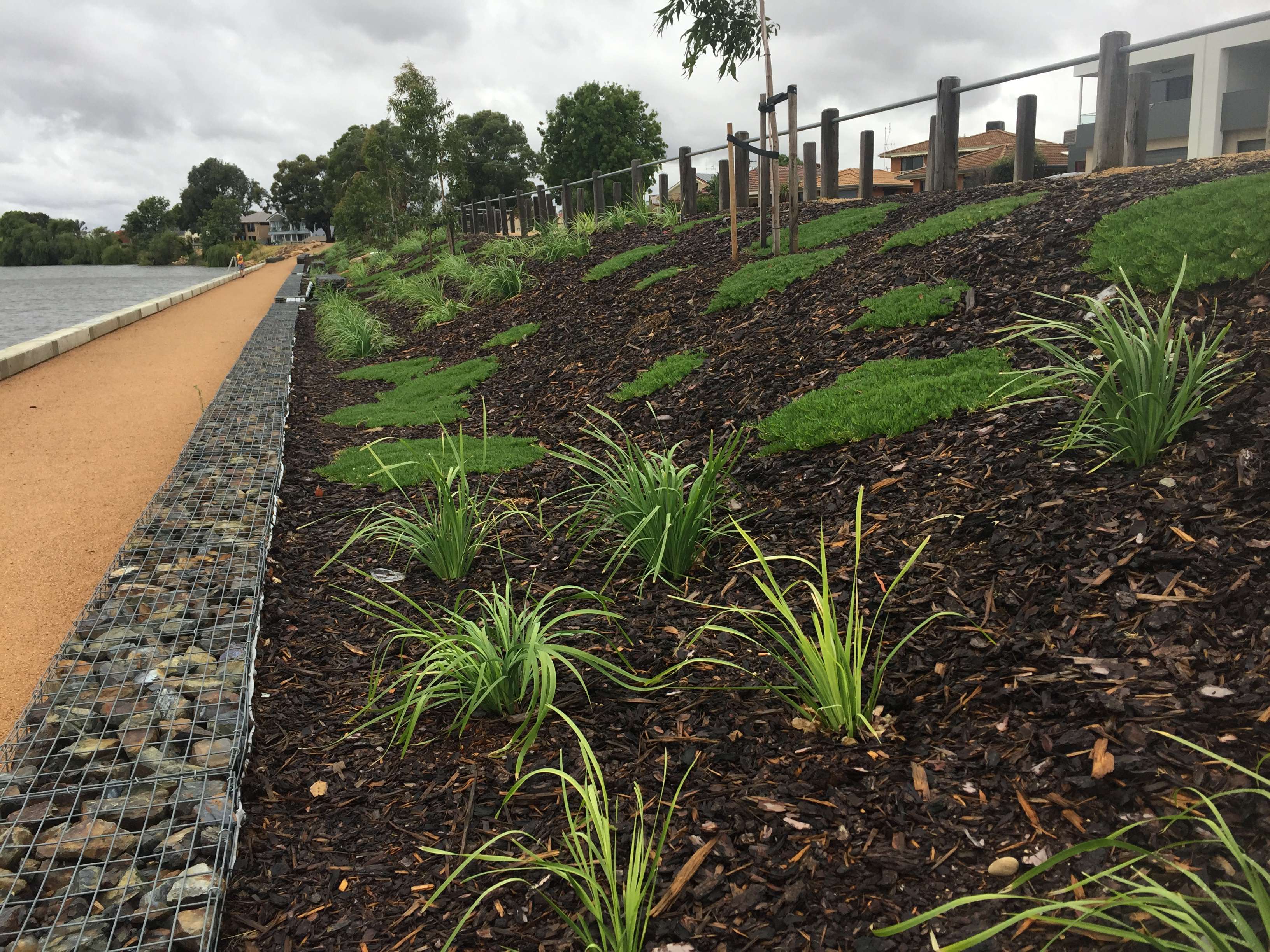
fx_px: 1064
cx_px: 635
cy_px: 476
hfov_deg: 61.7
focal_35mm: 29
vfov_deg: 48.2
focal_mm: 4.15
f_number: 2.2
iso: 32
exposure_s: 1/879
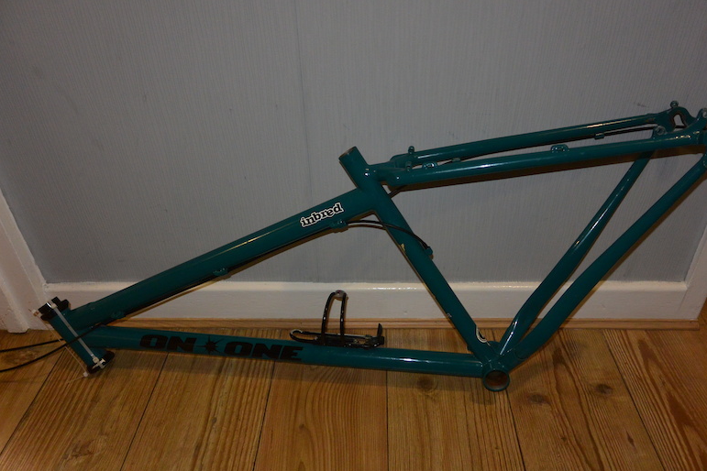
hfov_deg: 65.5
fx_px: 550
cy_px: 243
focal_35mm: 28
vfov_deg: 46.4
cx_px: 366
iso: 500
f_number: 3.5
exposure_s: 1/60
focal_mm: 10
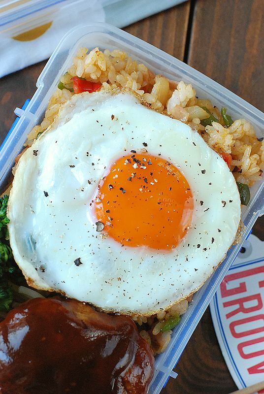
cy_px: 197
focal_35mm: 75
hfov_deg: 18.2
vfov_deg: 27.0
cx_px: 132
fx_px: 822
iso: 1600
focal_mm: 50
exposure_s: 1/60
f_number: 6.3
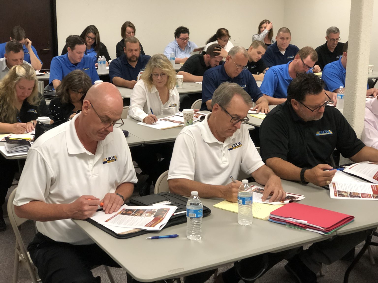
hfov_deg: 33.8
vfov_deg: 25.7
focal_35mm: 57
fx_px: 622
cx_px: 189
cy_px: 142
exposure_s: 1/30
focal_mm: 6.6
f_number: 2.8
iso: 250
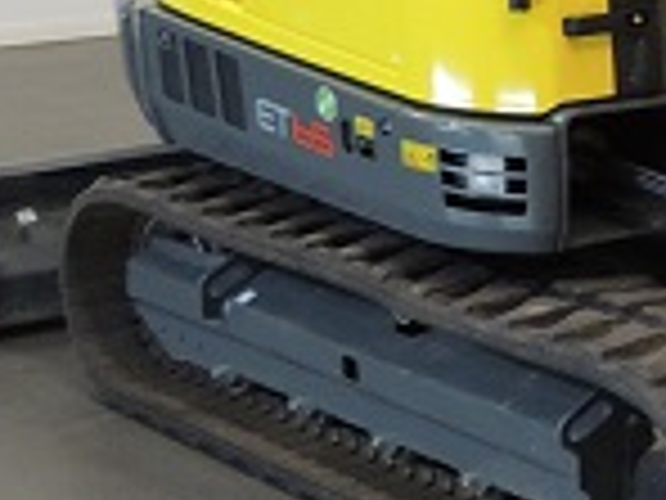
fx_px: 2501
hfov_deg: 12.7
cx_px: 1462
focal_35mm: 130
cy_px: 36
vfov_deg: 11.3
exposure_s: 1/30
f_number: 3
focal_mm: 4.3
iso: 140
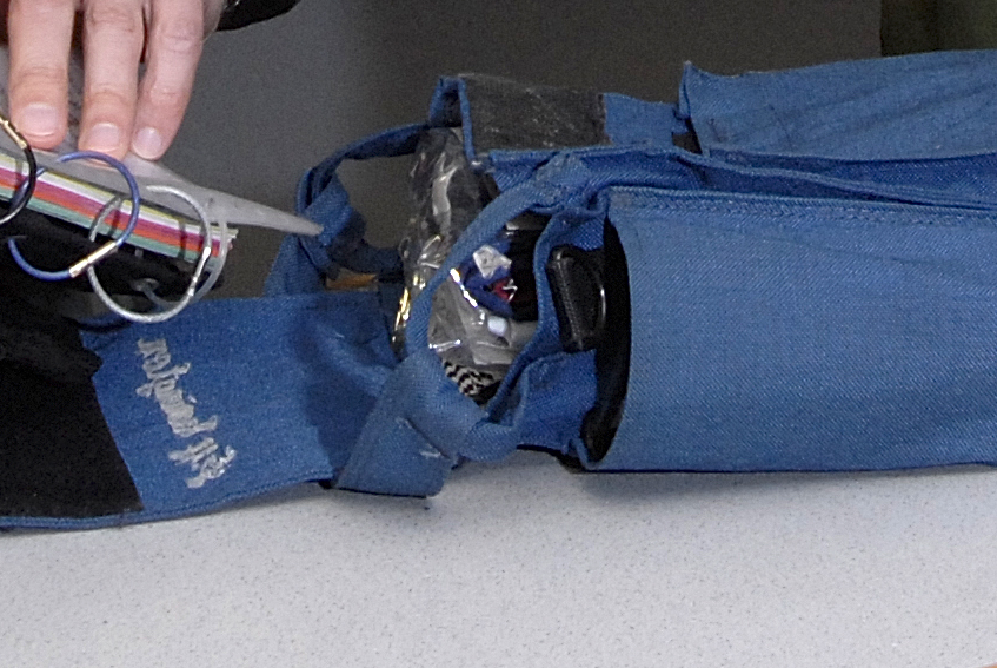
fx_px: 5324
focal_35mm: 192
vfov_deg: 6.9
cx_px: 514
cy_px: -815
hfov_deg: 10.7
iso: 400
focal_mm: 28
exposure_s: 1/100
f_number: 7.1
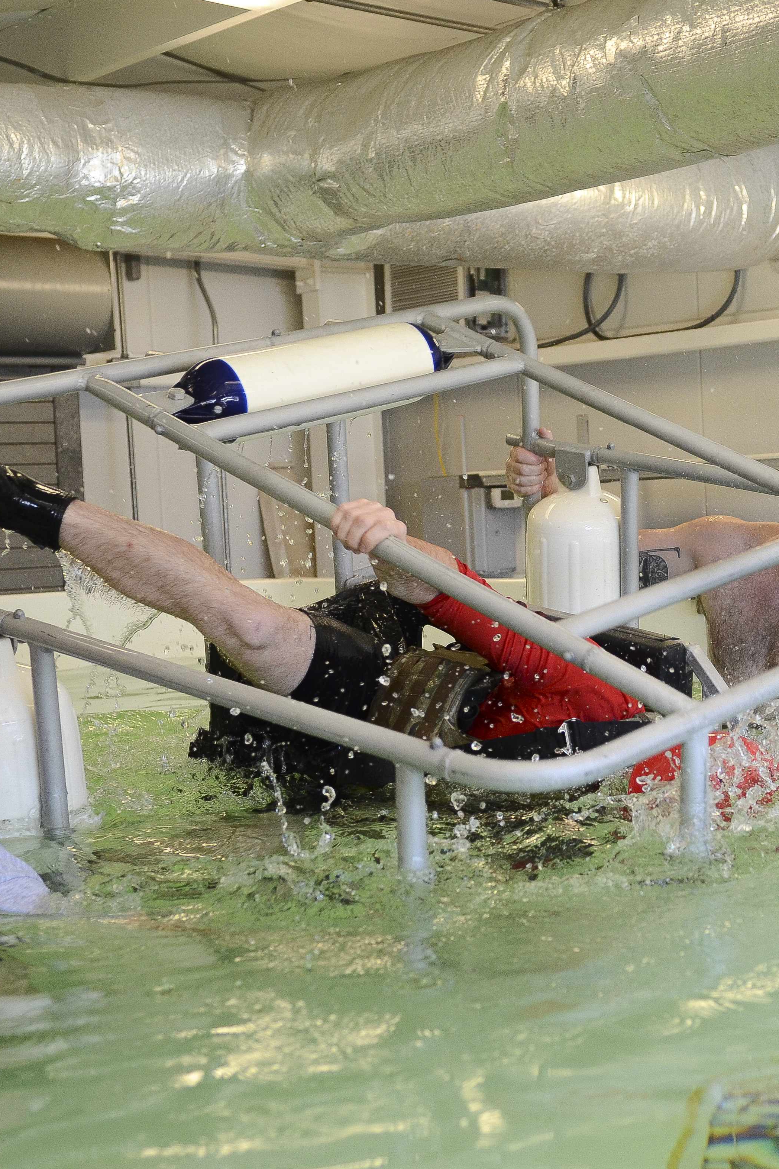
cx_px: 603
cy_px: 599
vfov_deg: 32.9
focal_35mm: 61
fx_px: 1980
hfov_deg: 22.0
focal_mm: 26
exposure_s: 1/320
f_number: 2.8
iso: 640
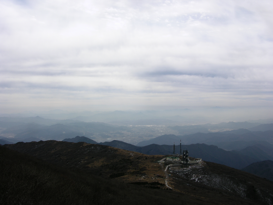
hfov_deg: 52.6
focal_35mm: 35
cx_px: 136
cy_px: 102
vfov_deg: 40.7
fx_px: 276
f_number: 8
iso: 50
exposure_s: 1/270
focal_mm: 9
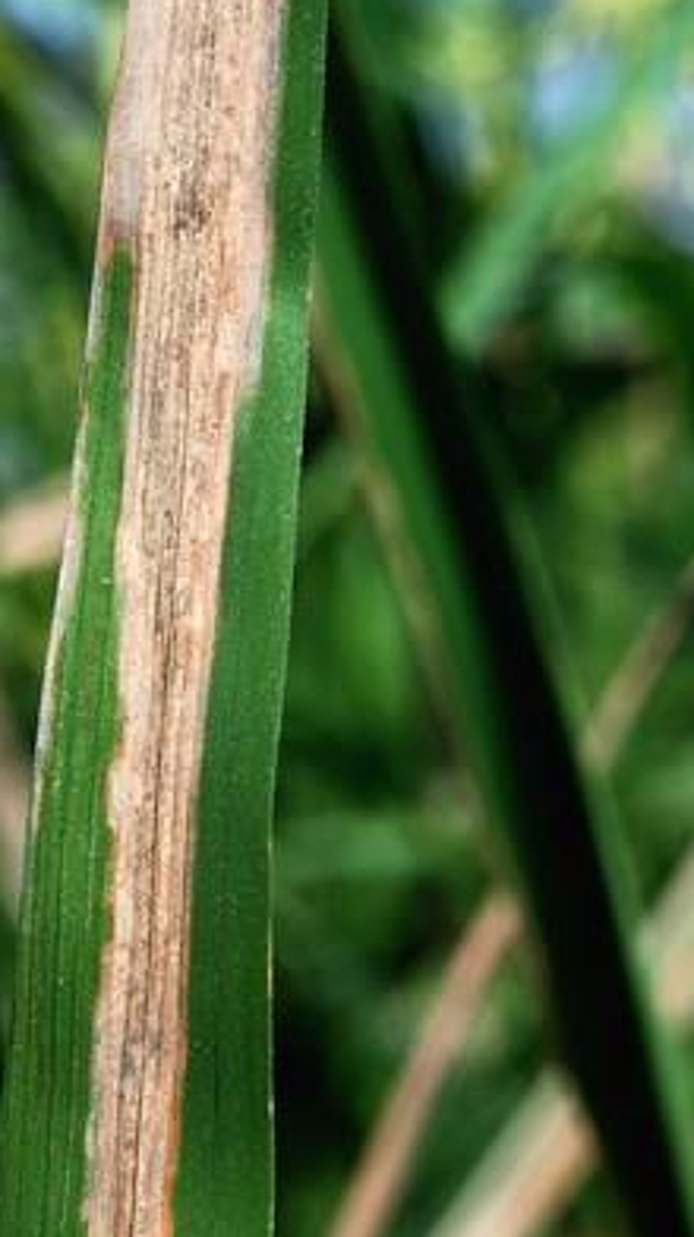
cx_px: 158
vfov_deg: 8.0
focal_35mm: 270
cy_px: 691
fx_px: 8844
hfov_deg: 4.5
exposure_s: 1/80
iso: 200
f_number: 20
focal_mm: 105
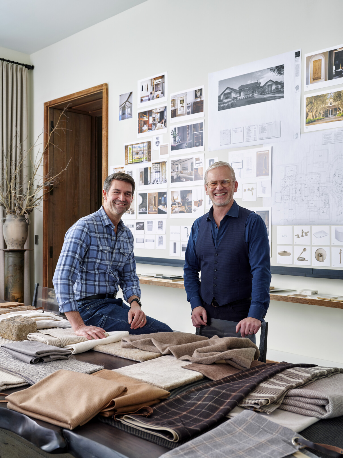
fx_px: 476
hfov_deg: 39.7
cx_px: 172
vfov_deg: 51.4
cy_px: 229
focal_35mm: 36
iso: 1000
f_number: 7.1
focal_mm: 45.7
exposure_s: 1/80
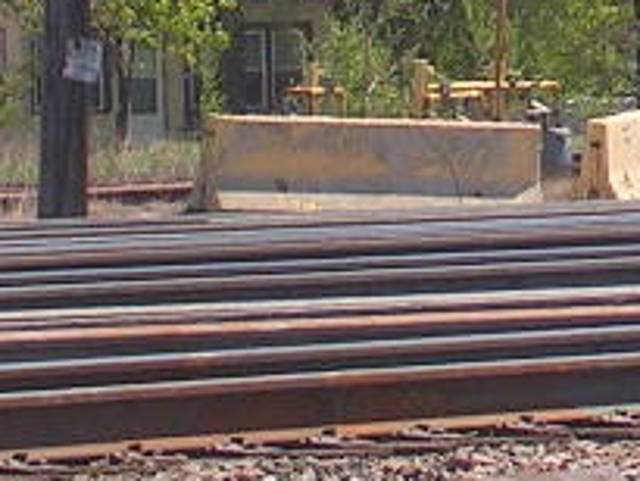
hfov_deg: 3.4
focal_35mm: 575
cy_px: -322
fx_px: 10637
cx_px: 1321
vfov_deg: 2.6
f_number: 4.9
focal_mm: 17.4
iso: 50
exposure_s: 1/242
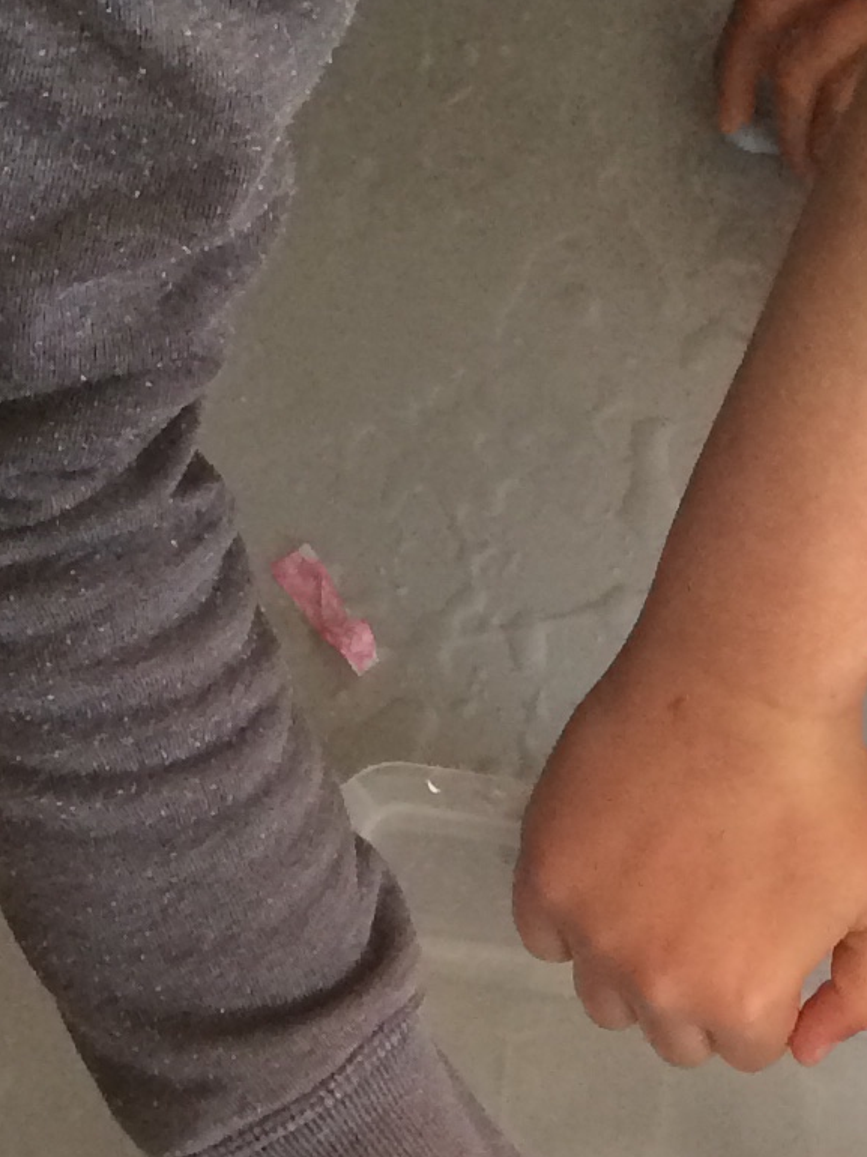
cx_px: 826
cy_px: 1836
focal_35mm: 123
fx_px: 4110
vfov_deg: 14.7
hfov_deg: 11.9
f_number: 2.2
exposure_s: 1/33
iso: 64
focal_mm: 4.15
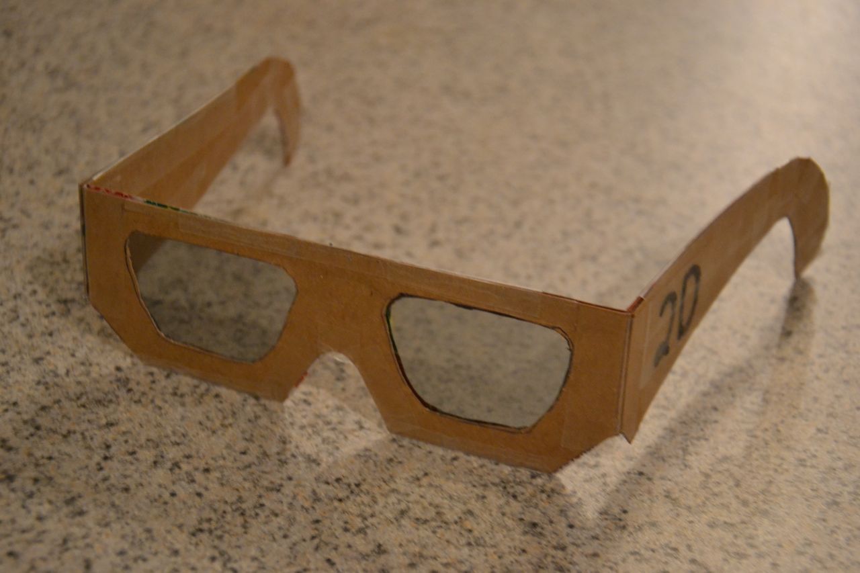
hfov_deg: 27.0
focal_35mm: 75
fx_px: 1791
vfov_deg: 18.2
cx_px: 430
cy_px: 286
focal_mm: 50
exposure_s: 1/15
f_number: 5
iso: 2200
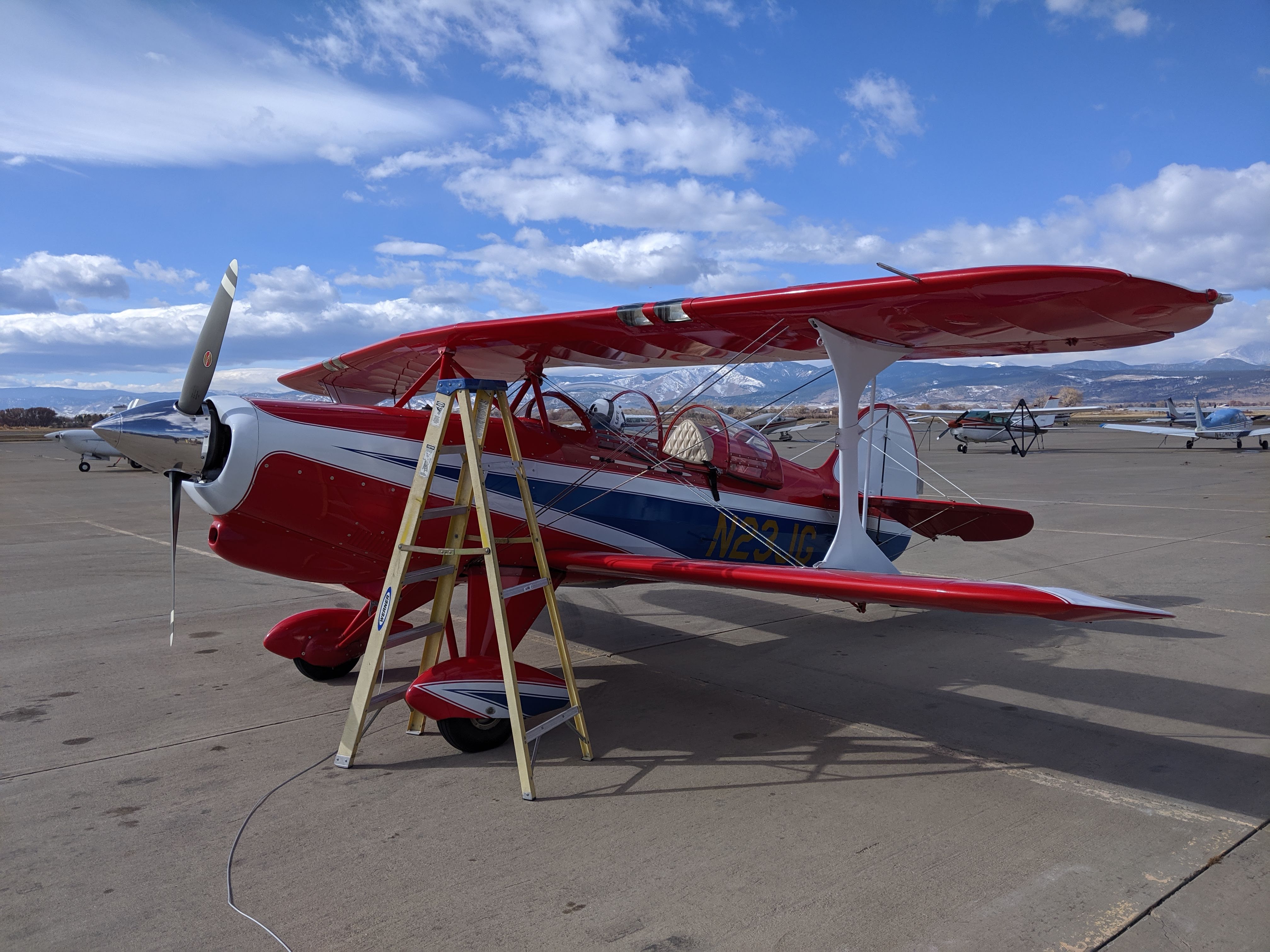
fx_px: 991
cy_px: 476
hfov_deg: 65.3
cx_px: 635
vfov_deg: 51.4
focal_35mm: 27
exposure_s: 1/3906
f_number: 1.8
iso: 63
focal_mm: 4.44
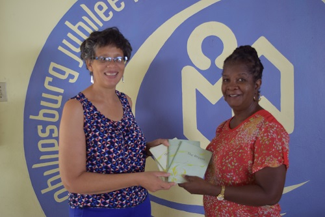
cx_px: 162
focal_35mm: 42
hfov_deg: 46.4
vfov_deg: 31.9
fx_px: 379
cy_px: 108
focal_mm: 28
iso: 400
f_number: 4.5
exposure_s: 1/80
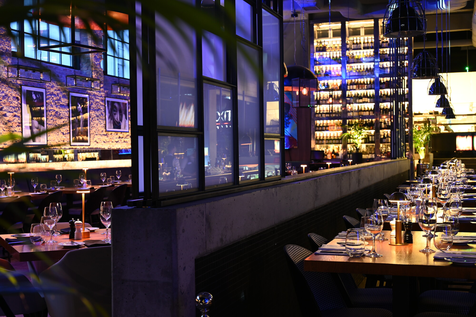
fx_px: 661
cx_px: 238
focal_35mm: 50
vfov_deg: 27.0
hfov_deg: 39.6
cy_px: 158
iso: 500
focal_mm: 50
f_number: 7.1
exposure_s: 1/2
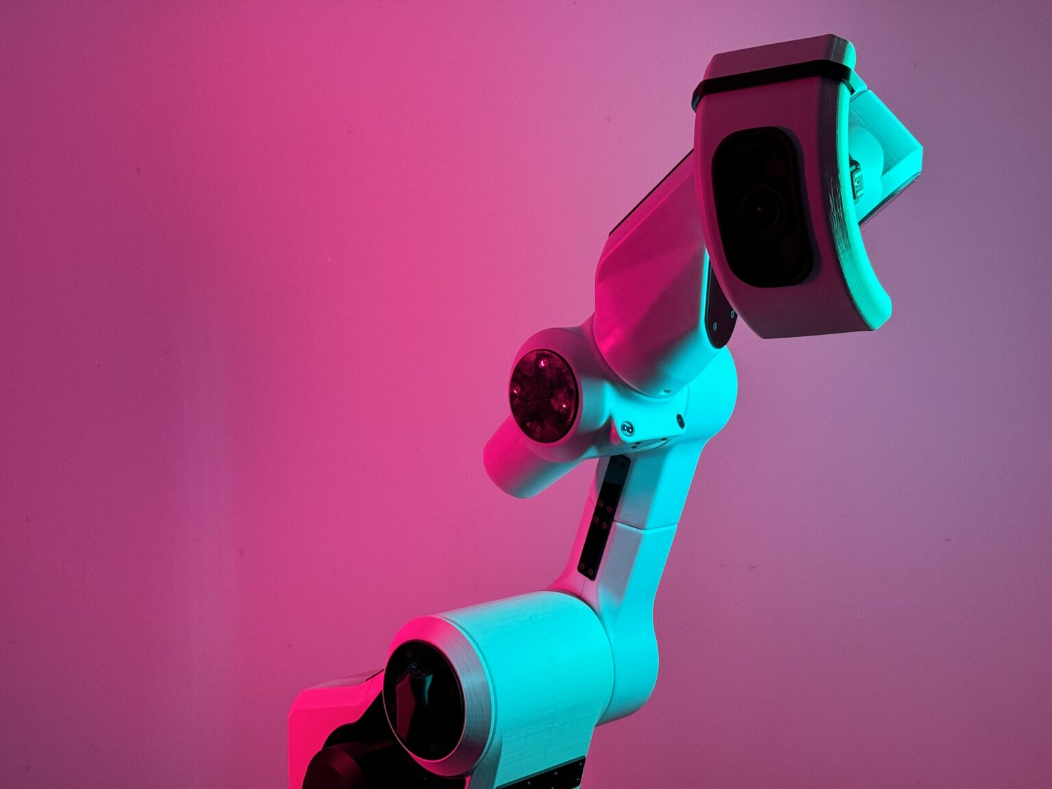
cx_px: 526
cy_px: 394
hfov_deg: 39.7
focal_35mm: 48
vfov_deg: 30.3
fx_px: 1459
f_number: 1.78
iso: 400
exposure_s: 1/40
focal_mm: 6.86
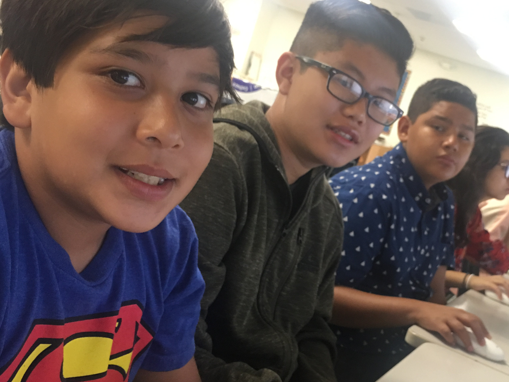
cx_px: 349
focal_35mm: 46
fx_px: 676
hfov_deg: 40.6
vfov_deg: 31.5
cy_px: 220
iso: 64
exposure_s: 1/15
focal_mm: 4.15
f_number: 2.2
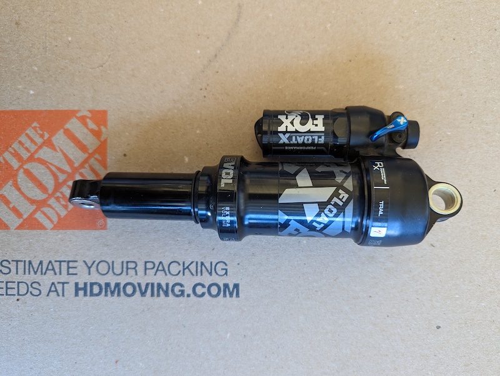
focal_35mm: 24
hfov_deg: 71.5
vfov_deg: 56.9
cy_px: 188
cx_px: 250
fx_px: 347
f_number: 1.85
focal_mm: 6.81
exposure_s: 1/79.7
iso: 371
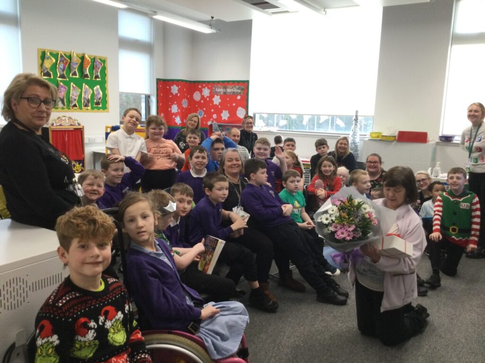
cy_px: 182
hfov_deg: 58.4
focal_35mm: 31
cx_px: 242
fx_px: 434
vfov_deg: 45.4
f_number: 2.4
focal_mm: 3.3
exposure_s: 1/33
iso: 64
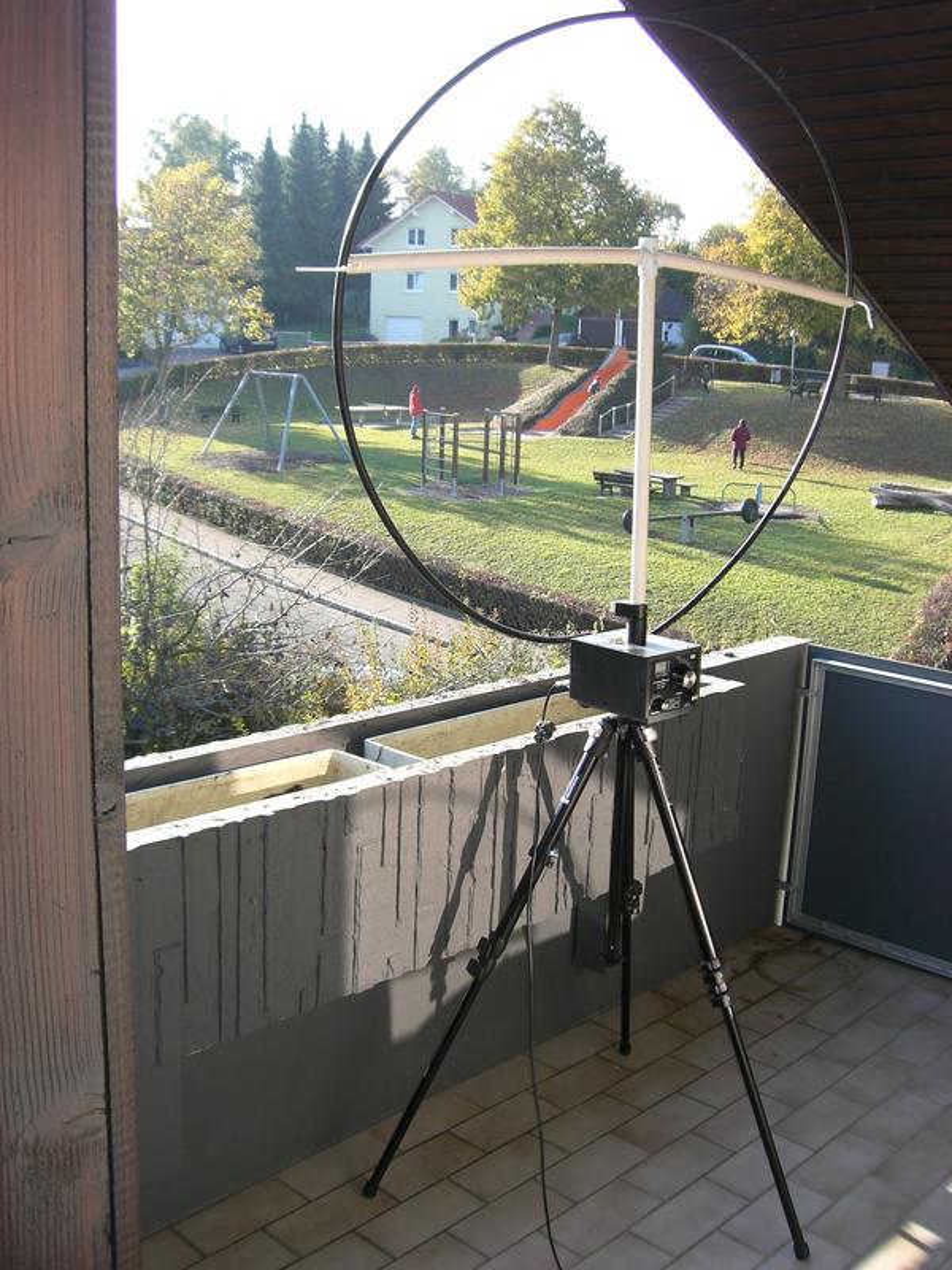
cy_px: 635
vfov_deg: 49.0
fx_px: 1393
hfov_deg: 37.7
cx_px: 476
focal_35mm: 38
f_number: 2.7
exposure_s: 1/200
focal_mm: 6.2
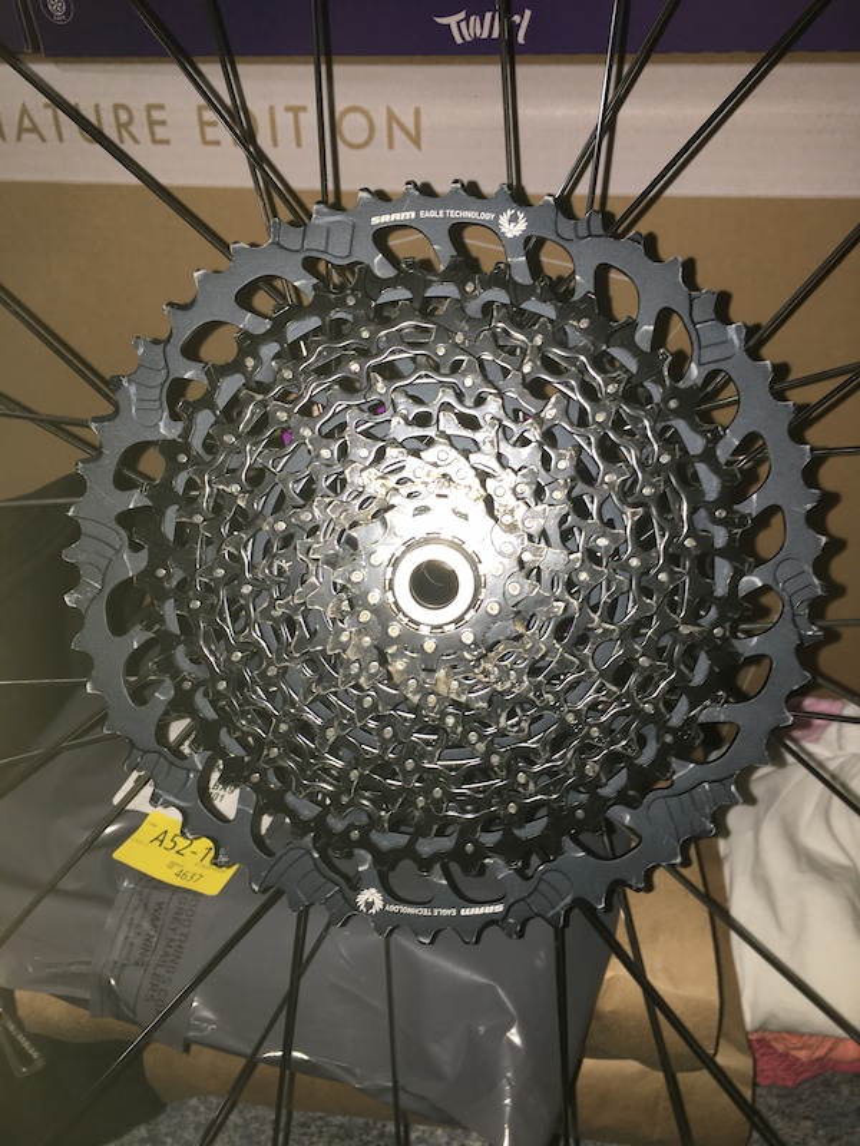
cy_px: 573
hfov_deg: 48.2
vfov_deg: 61.7
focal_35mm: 29
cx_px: 430
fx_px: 961
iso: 25
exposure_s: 1/25
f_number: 2.2
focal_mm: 4.15
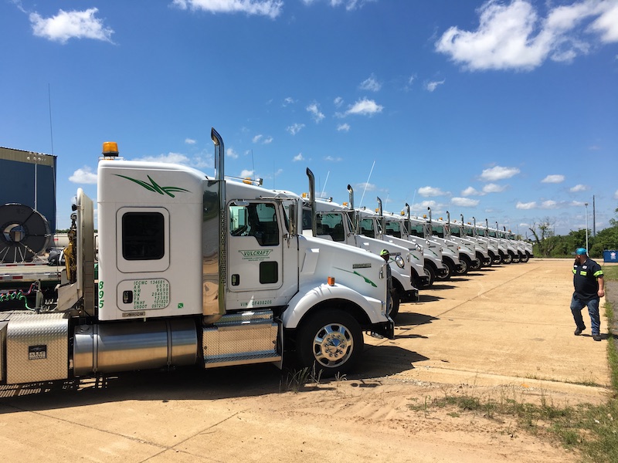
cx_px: 309
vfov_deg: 48.2
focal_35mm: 29
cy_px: 232
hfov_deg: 61.7
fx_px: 518
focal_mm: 4.15
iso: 25
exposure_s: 1/1832
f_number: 2.2
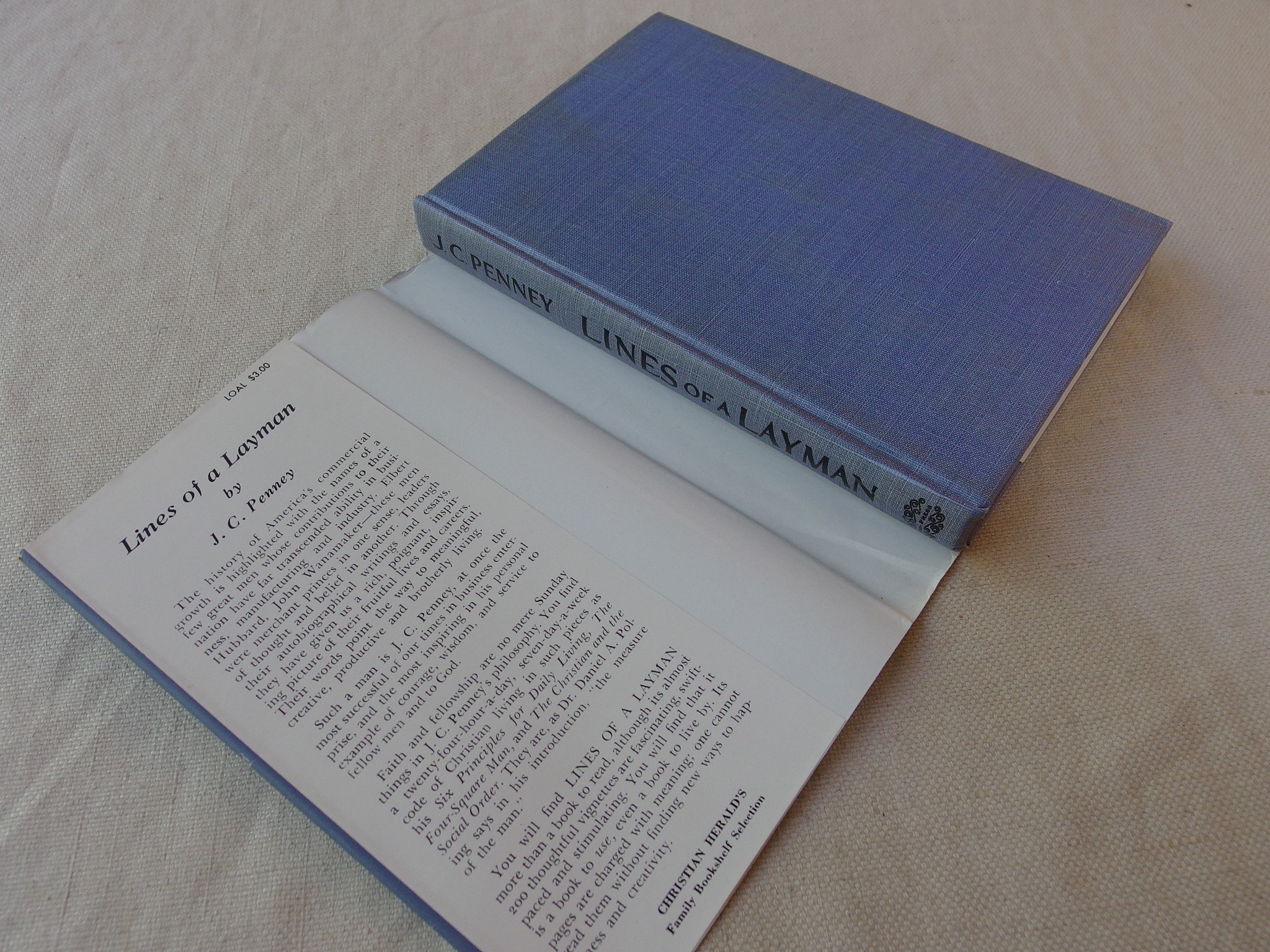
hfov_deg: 63.4
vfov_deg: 49.7
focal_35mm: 28
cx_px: 635
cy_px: 476
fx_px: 1027
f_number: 2.8
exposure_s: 1/45
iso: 250
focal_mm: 6
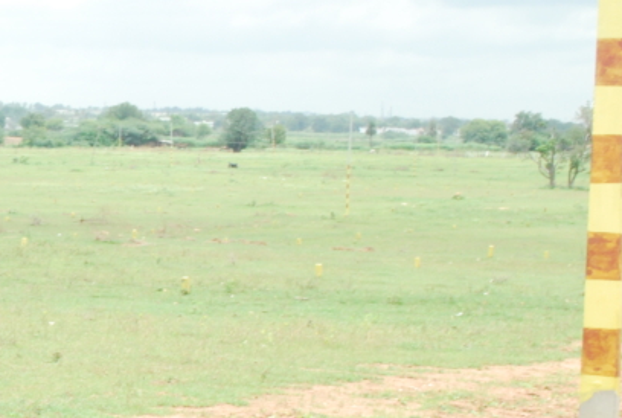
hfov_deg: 15.2
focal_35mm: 129
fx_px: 2234
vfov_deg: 10.7
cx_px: -174
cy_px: 227
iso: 400
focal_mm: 30
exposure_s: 1/125
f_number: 10
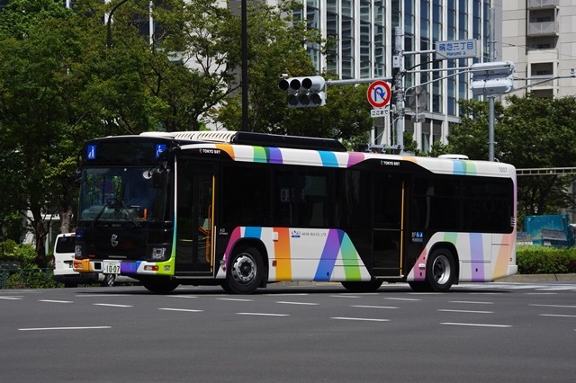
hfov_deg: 17.5
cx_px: 288
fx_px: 1871
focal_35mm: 117
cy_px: 192
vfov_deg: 11.7
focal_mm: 77.5
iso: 200
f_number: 9
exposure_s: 1/800
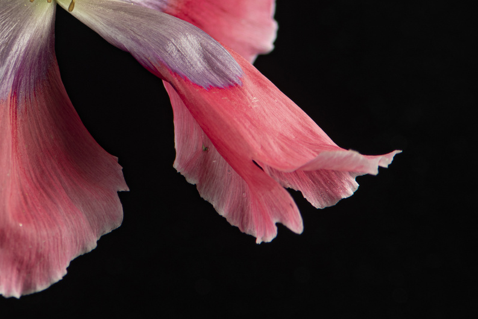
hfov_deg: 4.8
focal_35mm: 429
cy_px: 33
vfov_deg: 3.2
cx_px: 44
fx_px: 5697
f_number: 18
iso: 100
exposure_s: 1/1.25
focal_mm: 210
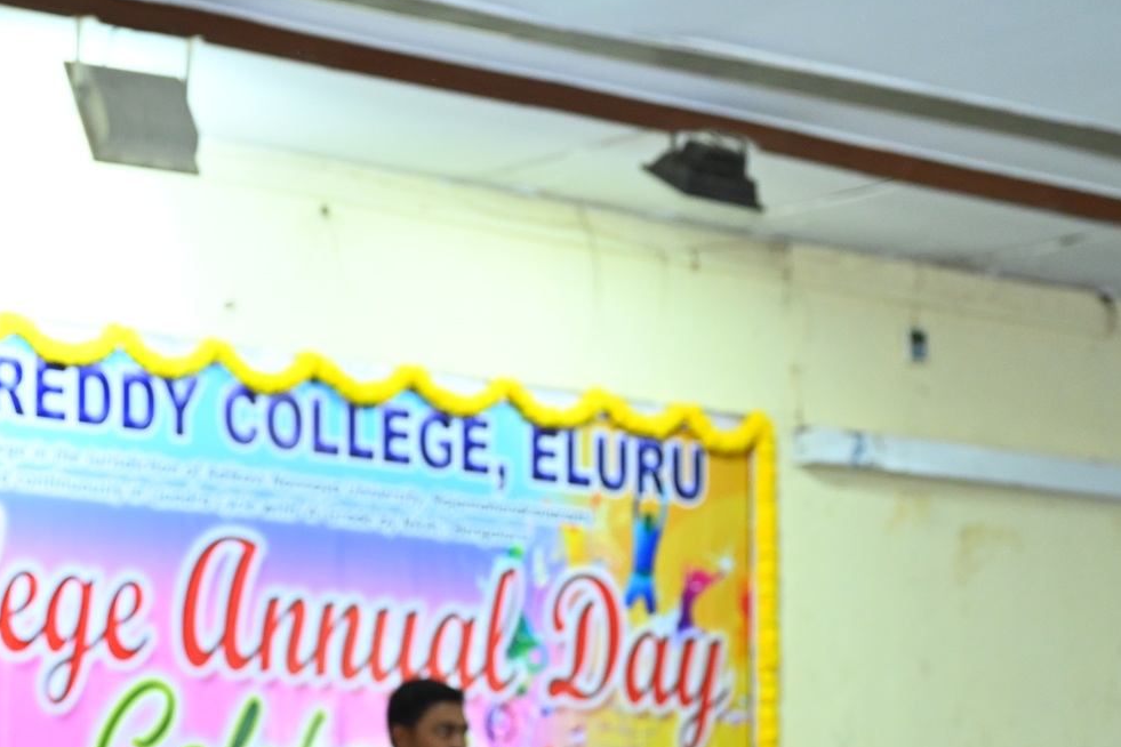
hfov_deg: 17.9
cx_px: -14
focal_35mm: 111
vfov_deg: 12.2
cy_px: 748
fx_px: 3456
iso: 1000
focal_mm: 44
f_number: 4.5
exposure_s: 1/200
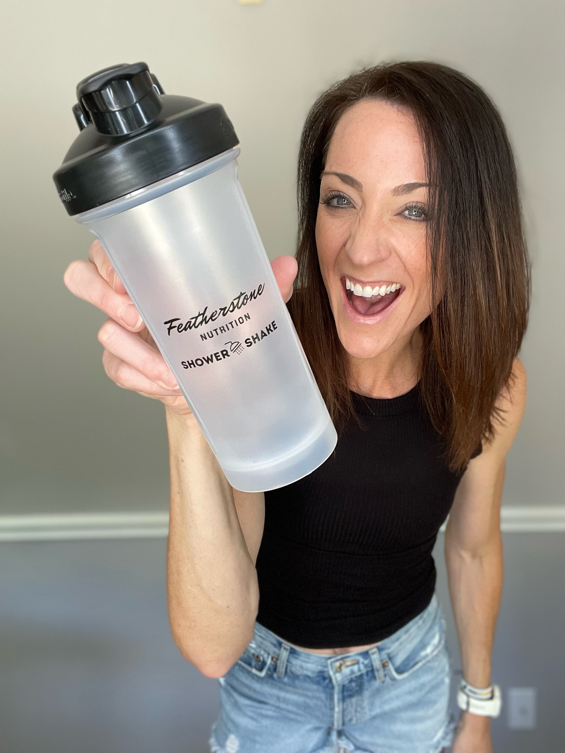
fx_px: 653
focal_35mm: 30
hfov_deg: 46.8
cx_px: 282
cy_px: 376
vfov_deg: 60.0
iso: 125
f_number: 2.2
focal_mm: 2.71
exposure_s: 1/60
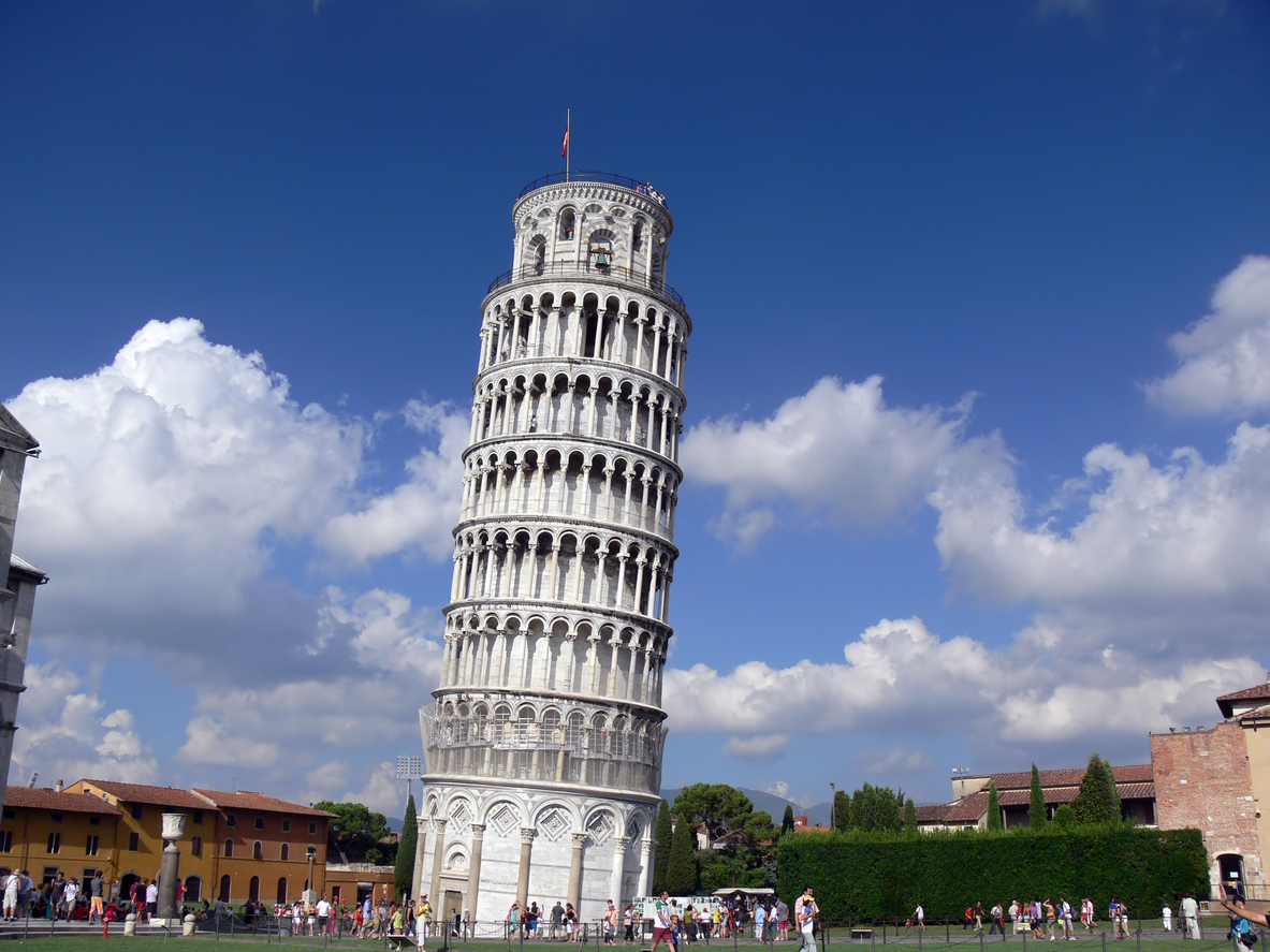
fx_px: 1284
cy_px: 476
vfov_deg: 40.7
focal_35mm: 35
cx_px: 635
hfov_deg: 52.6
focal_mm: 7.4
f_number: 4
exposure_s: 1/400
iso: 80
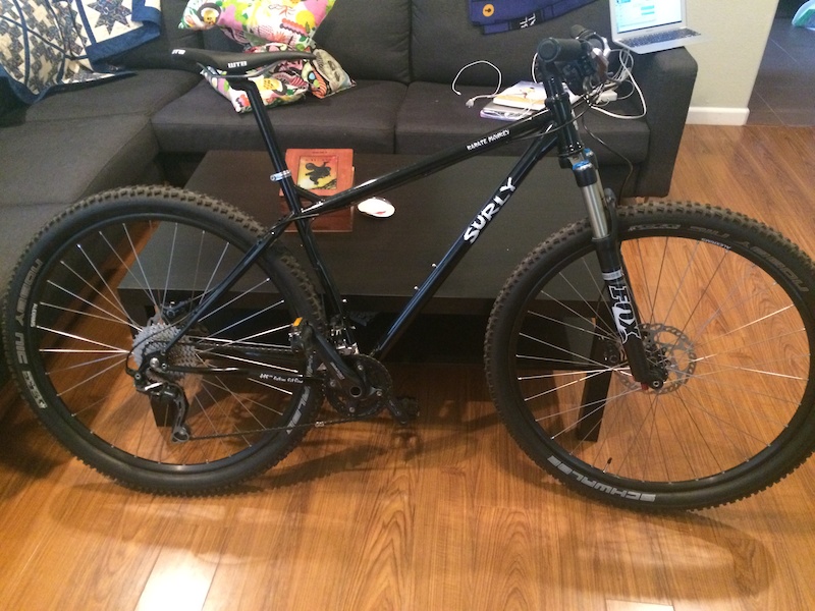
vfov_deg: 48.2
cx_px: 408
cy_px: 306
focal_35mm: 29
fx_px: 683
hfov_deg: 61.7
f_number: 2.2
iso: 500
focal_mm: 4.15
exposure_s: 1/15
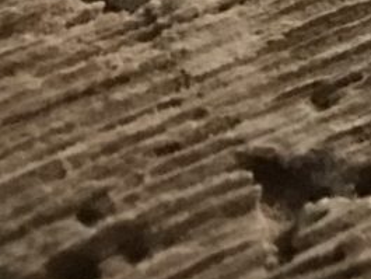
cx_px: 1277
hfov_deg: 7.5
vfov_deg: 6.9
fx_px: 2316
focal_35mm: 216
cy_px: 97
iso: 160
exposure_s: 1/4
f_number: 1.8
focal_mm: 3.99
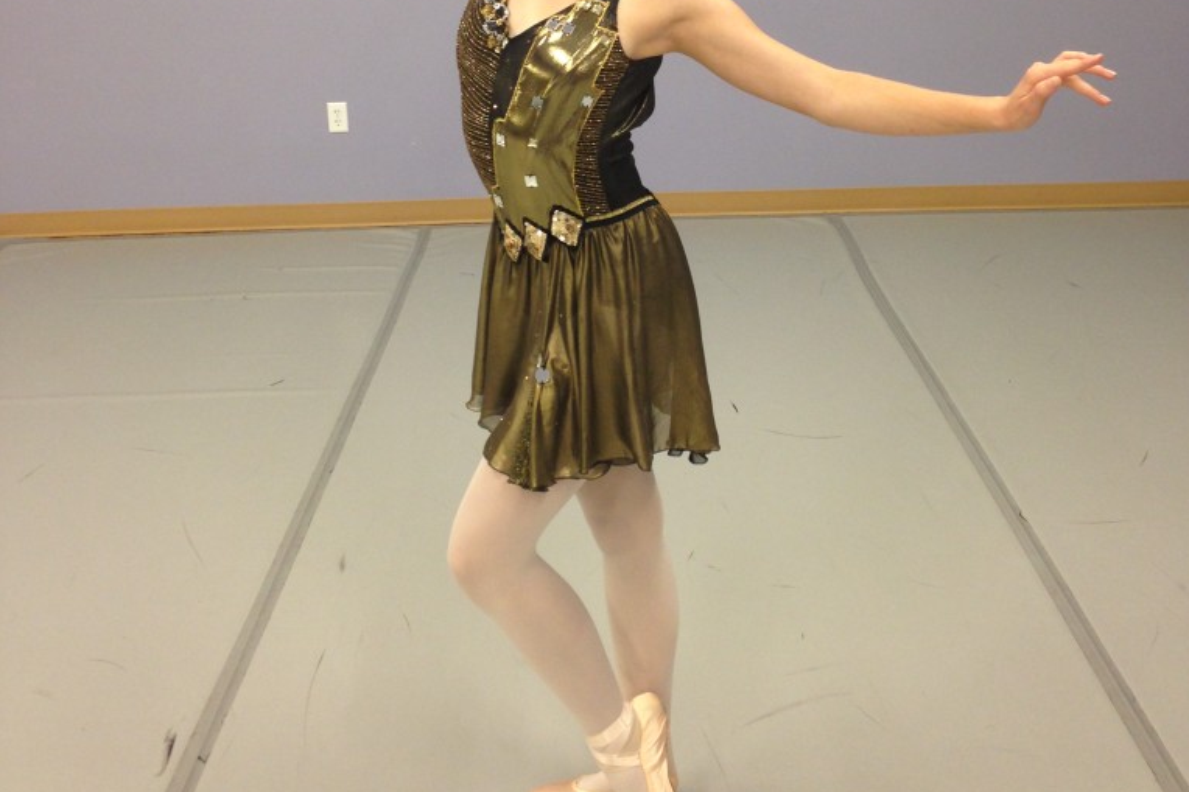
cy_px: 151
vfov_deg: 28.6
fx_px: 1519
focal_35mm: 46
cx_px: 596
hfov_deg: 42.8
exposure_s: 1/20
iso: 80
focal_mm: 4.13
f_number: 2.4
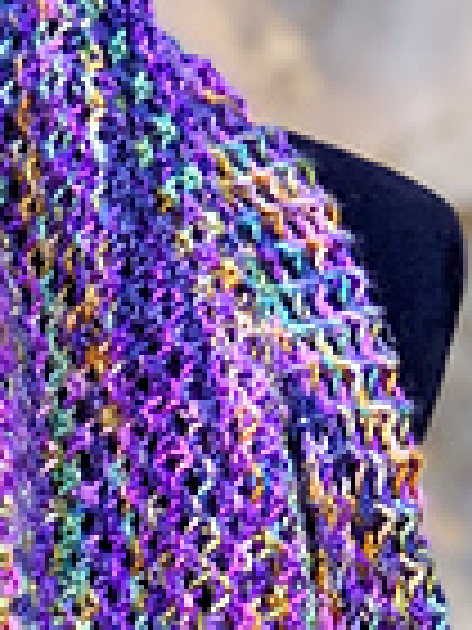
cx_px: -337
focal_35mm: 237
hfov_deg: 6.2
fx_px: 4309
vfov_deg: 8.4
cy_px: 346
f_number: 2.4
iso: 50
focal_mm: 6
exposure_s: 1/122
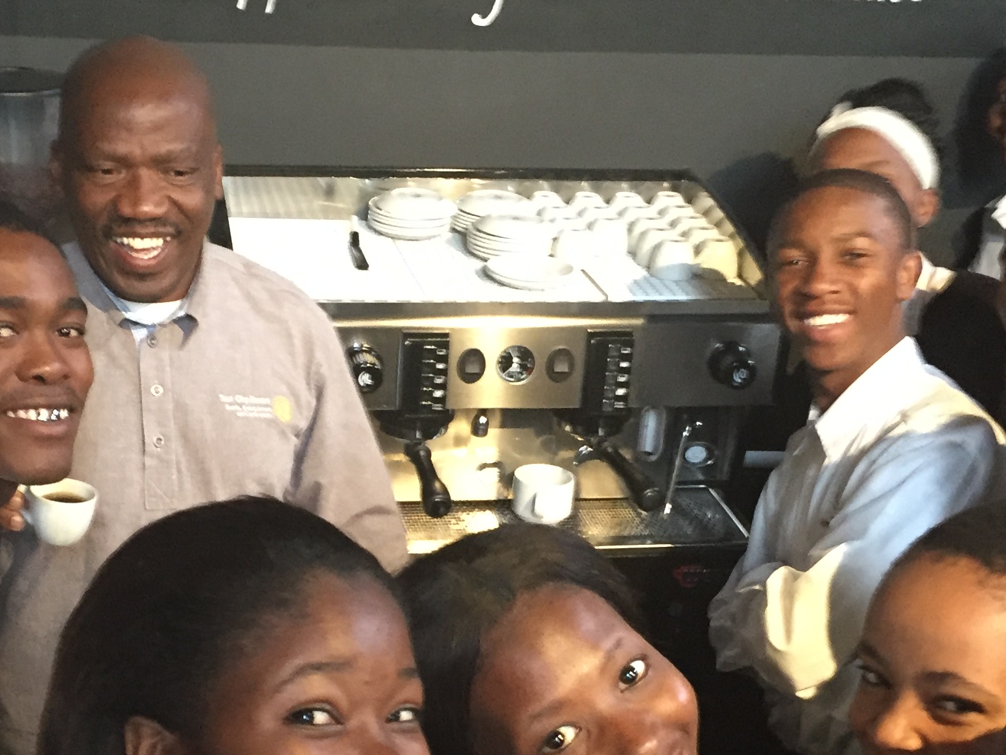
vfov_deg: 23.7
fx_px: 1773
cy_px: 599
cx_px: 408
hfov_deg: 31.6
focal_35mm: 61
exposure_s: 1/17
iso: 500
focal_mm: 4.15
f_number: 2.2
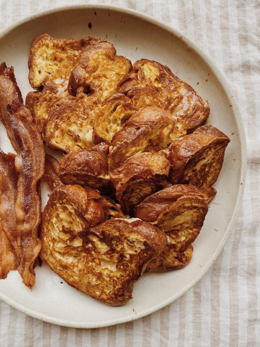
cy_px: 174
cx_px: 130
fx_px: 260
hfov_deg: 53.1
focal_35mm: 26
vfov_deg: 67.3
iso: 40
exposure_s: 1/121
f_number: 1.8
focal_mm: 4.25
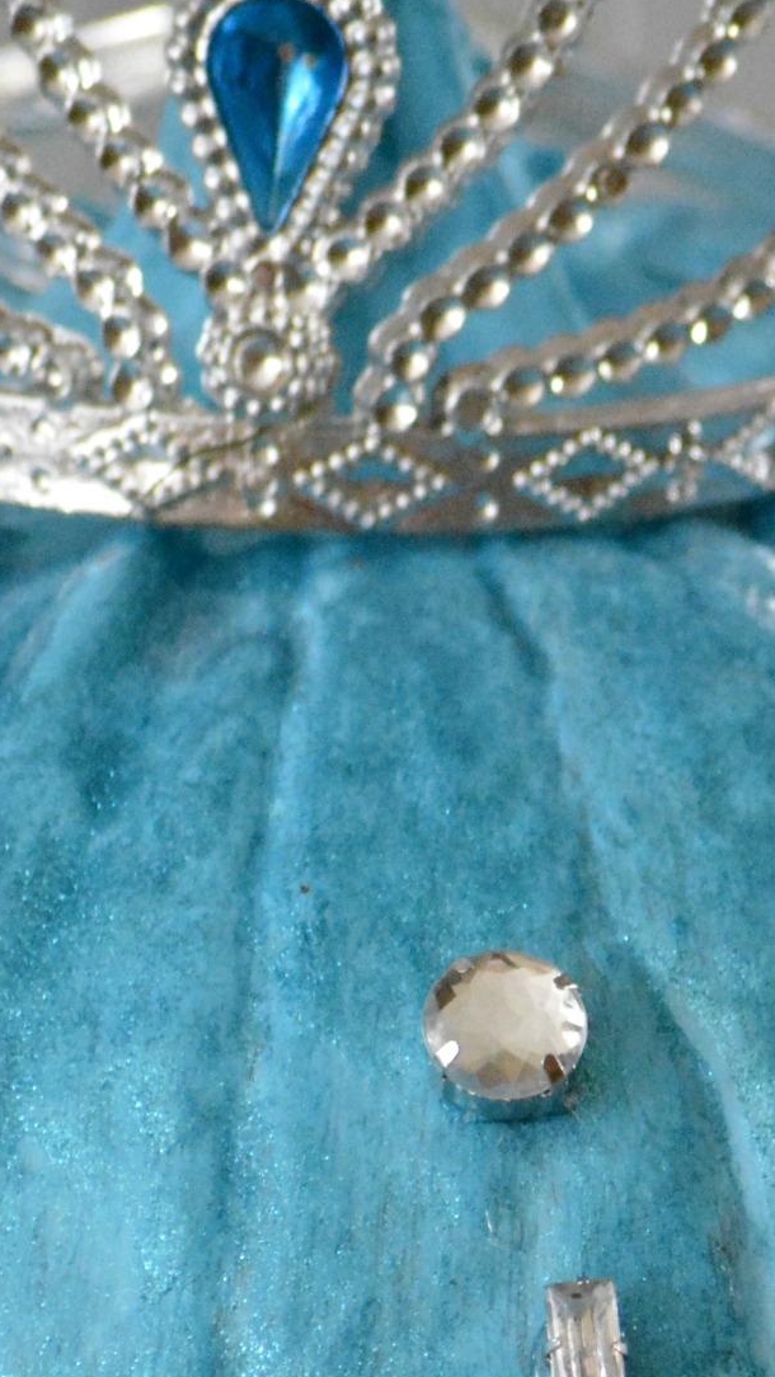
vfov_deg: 3.7
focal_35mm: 577
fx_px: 21073
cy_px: 1491
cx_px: 717
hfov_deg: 2.1
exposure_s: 1/160
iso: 6400
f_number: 5.6
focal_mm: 120
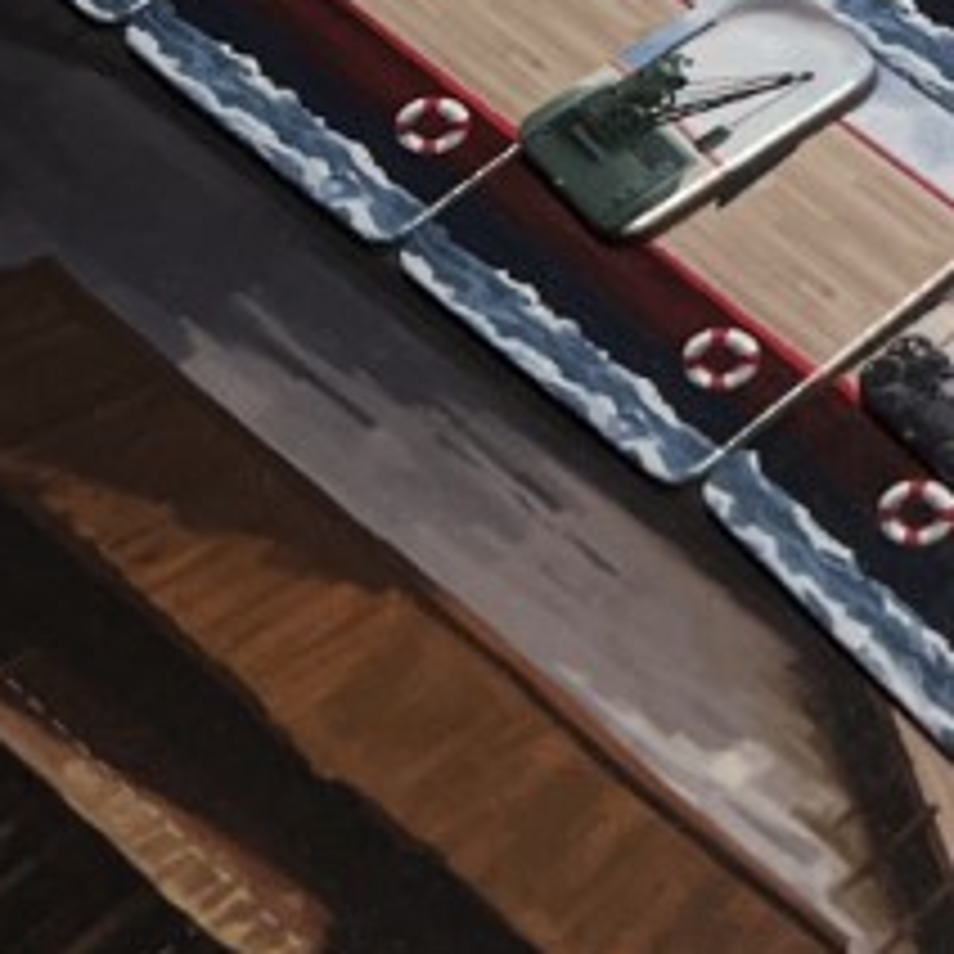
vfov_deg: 10.7
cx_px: 2326
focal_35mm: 156
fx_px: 4864
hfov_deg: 9.8
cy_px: -590
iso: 50
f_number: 1.5
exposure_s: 1/100
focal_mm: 5.7
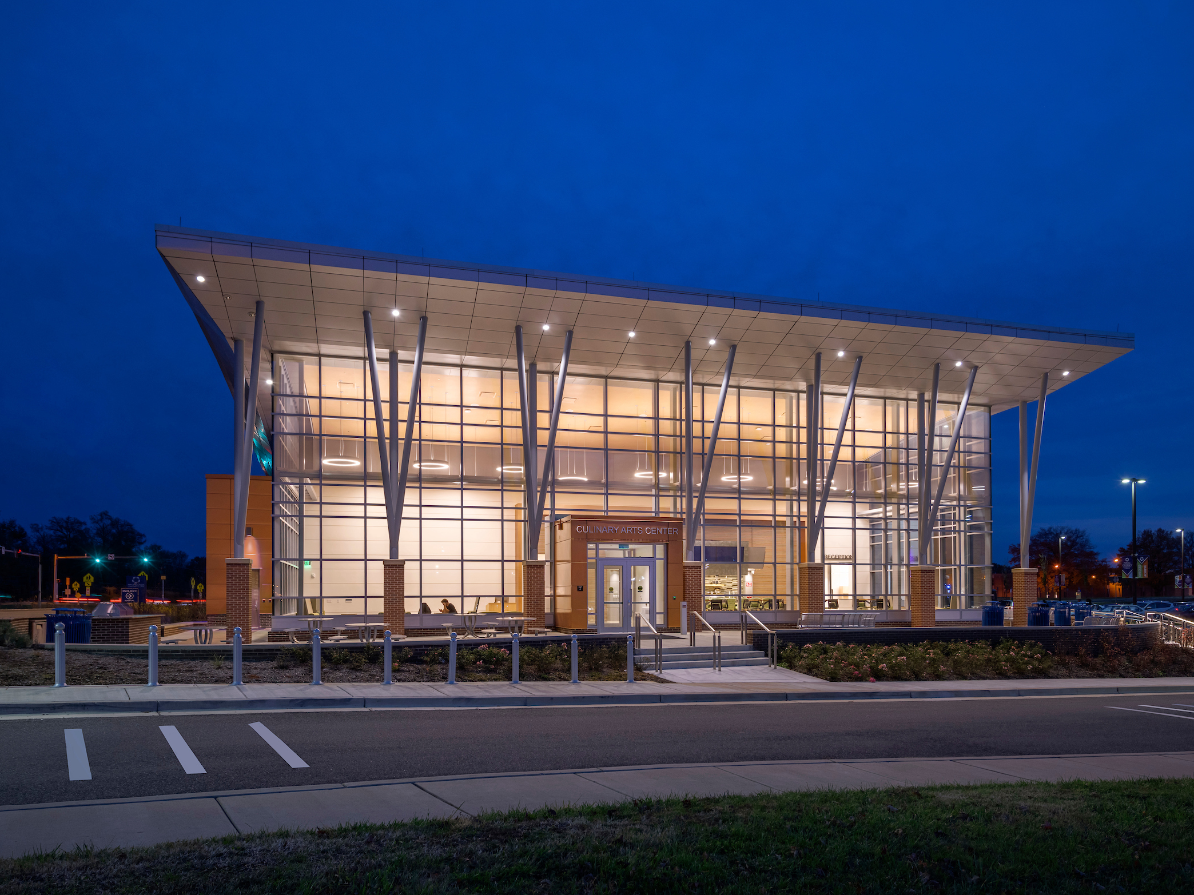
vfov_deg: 63.4
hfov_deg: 79.0
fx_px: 724
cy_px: 450
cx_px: 620
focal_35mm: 21
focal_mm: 19
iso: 200
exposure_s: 1/1.67
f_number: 6.3
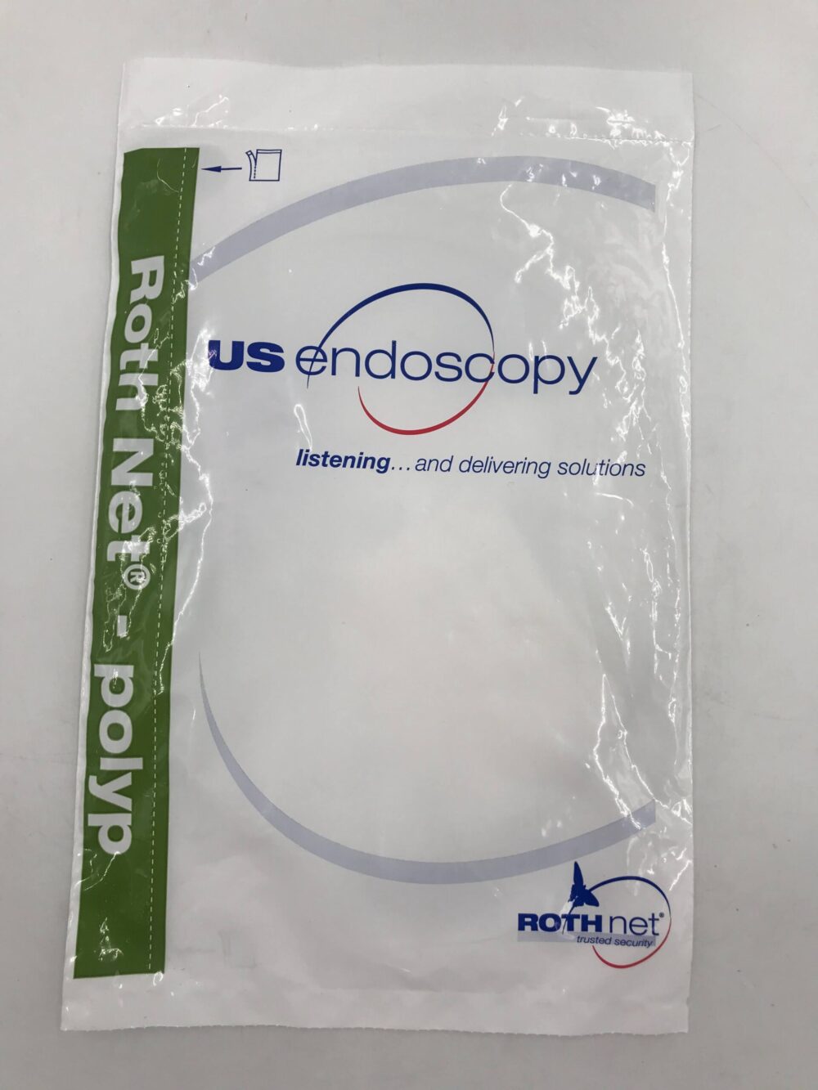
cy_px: 545
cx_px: 409
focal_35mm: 28
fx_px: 882
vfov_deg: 63.4
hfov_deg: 49.8
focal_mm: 3.99
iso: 25
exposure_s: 1/120
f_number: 1.8
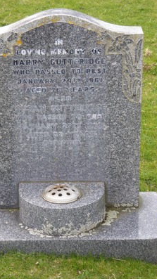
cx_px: 58
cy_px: 139
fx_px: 741
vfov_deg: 21.4
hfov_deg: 12.1
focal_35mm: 100
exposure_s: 1/80
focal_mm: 15
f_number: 4.8
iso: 100
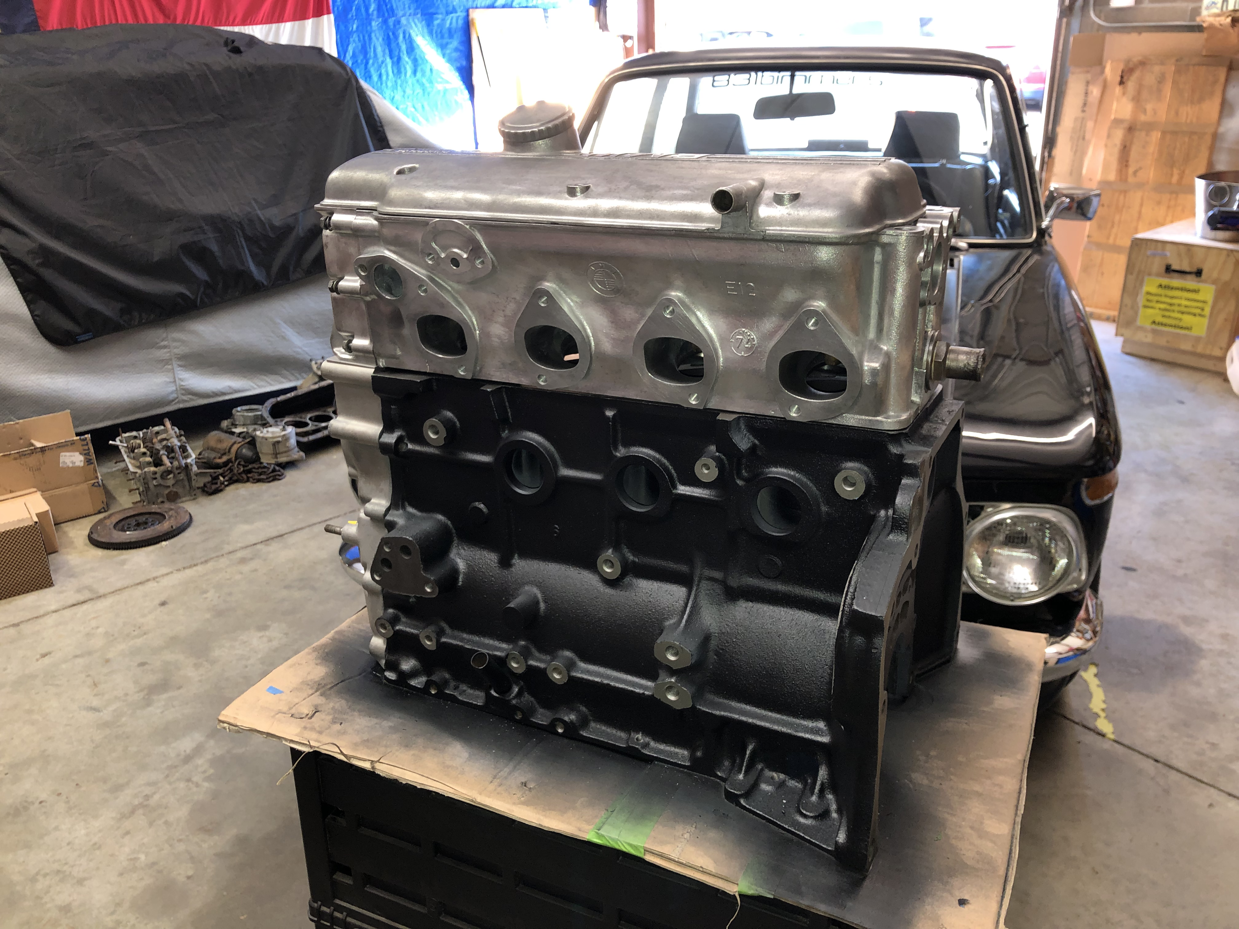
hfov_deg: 63.4
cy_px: 464
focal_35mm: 28
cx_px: 620
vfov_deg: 49.7
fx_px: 1002
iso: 40
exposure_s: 1/15
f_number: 1.8
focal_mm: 3.99
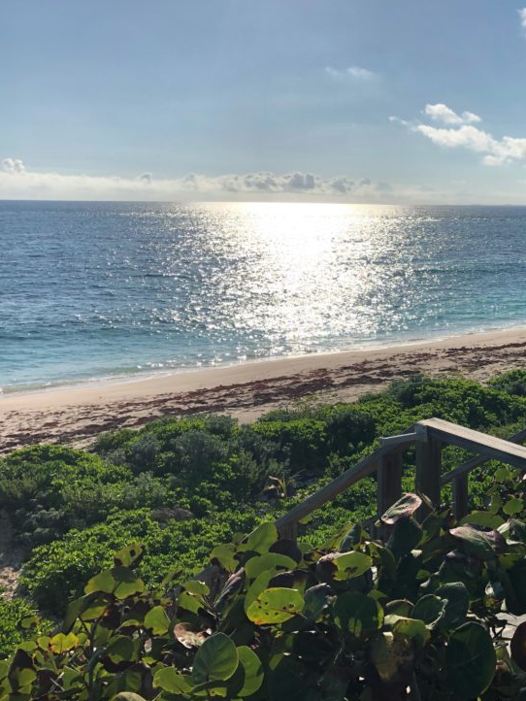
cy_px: 355
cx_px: 442
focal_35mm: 38
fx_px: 769
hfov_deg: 36.1
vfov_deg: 49.0
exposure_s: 1/4000
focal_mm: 3.99
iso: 20
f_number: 1.8
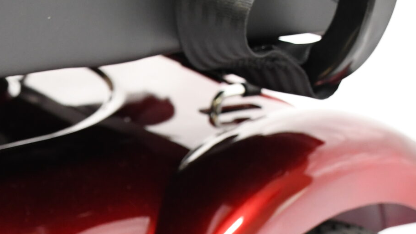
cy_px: 301
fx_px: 1070
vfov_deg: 12.1
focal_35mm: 97
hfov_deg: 21.4
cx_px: 19
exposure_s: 1/15
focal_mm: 22
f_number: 3.5
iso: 1600
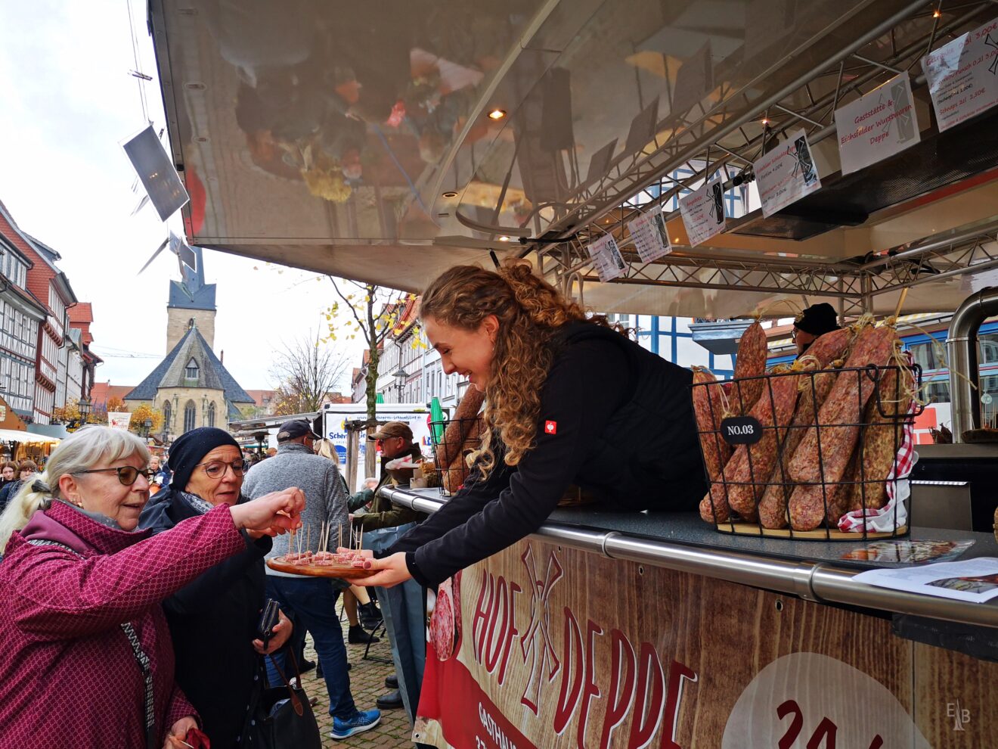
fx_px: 778
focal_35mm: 27
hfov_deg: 65.3
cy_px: 374
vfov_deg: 51.4
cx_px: 499
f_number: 1.8
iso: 64
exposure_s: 1/180
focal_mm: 3.95
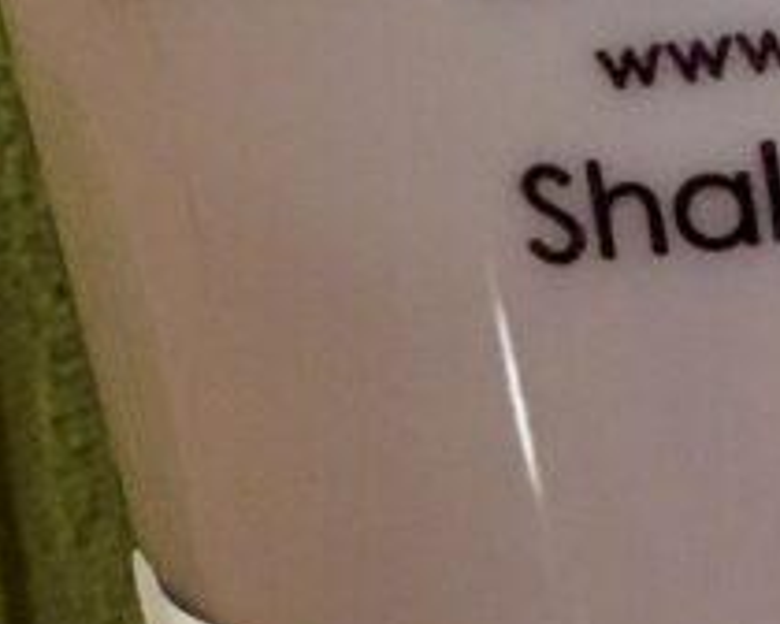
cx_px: 483
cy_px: 41
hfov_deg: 12.4
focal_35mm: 156
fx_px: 3601
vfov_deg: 9.8
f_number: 2.2
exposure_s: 1/30
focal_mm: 4.15
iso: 200
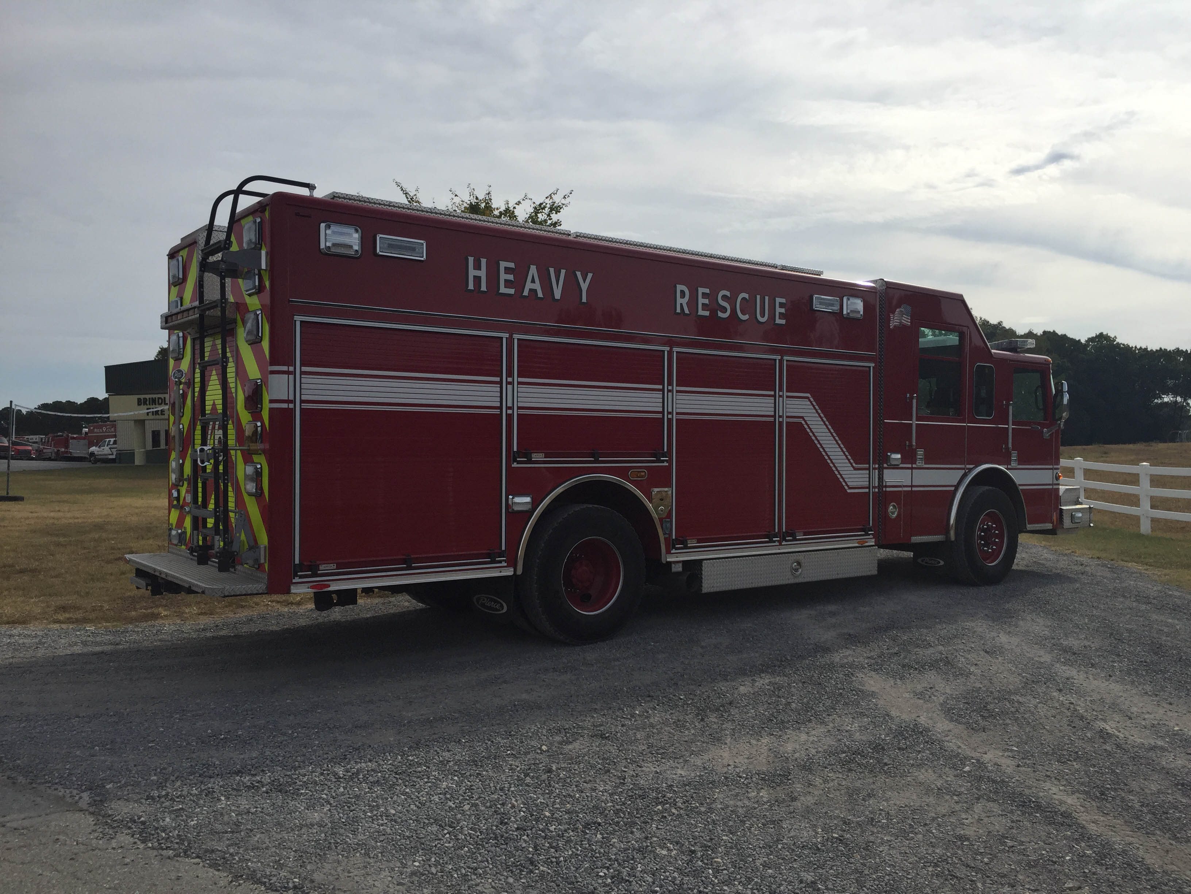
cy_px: 447
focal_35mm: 29
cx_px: 596
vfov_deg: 48.2
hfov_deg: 61.7
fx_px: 998
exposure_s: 1/3968
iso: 32
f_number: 2.2
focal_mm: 4.15
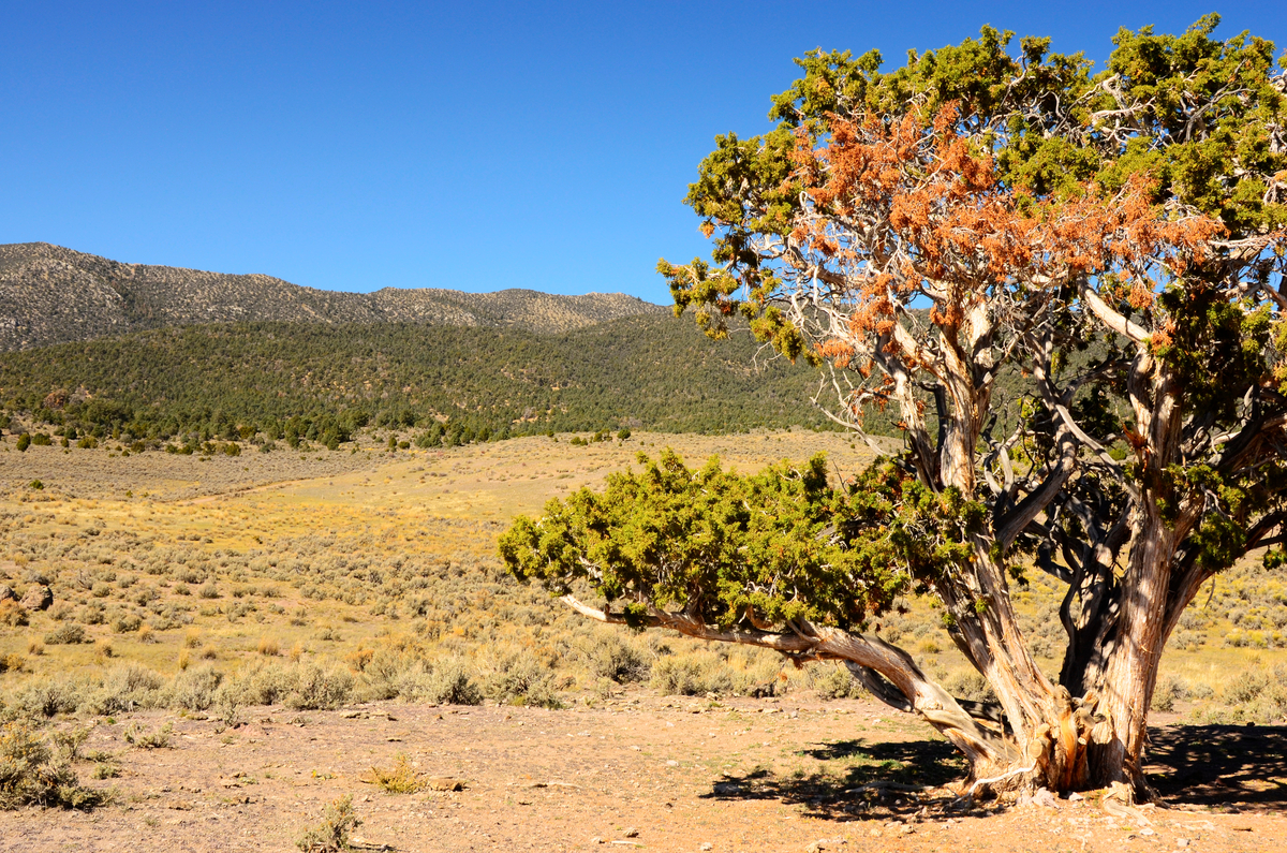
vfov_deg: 31.8
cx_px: 644
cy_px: 426
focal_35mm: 42
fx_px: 1499
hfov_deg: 46.5
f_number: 16
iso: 160
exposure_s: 1/30
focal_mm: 28
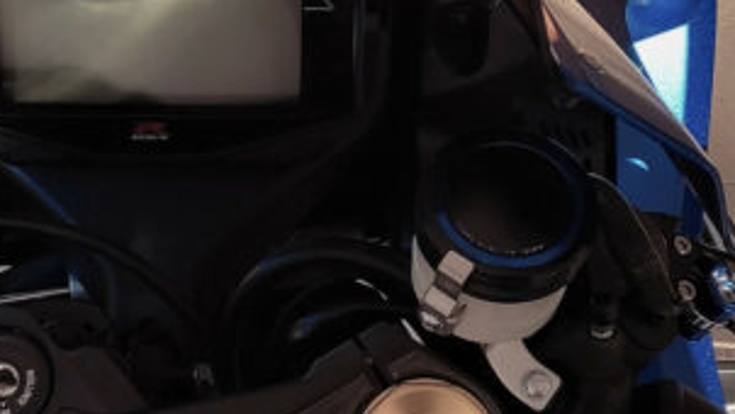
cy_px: 425
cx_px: 178
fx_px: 1403
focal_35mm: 72
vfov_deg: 16.4
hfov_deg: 28.9
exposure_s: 1/15285
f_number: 1.79
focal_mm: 4.74
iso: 114
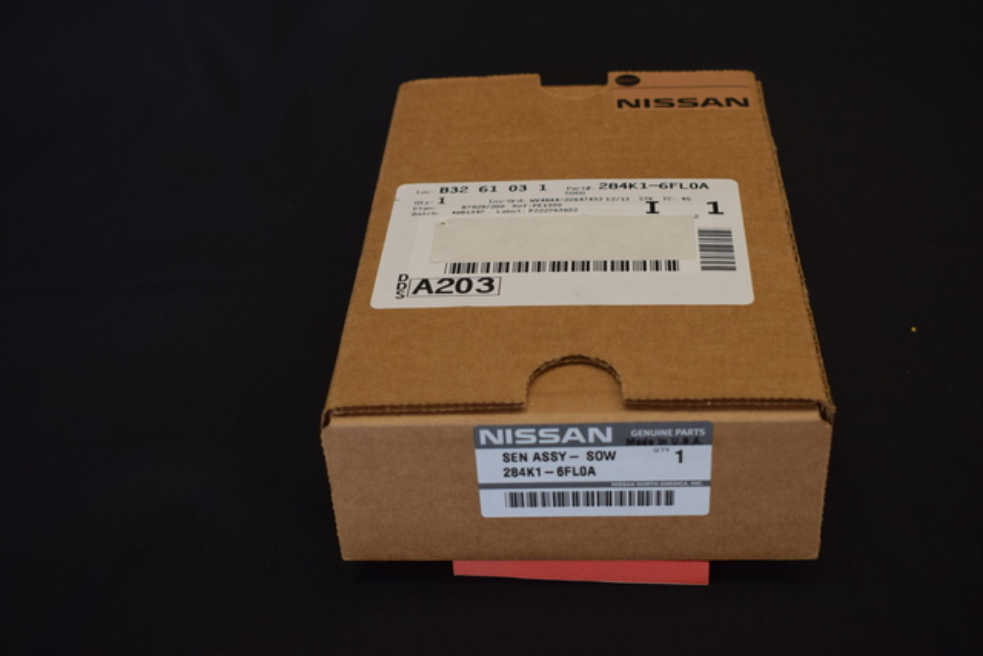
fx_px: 1311
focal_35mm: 48
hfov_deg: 41.1
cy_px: 328
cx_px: 492
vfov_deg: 28.1
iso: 400
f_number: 6.3
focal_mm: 32
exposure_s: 1/160
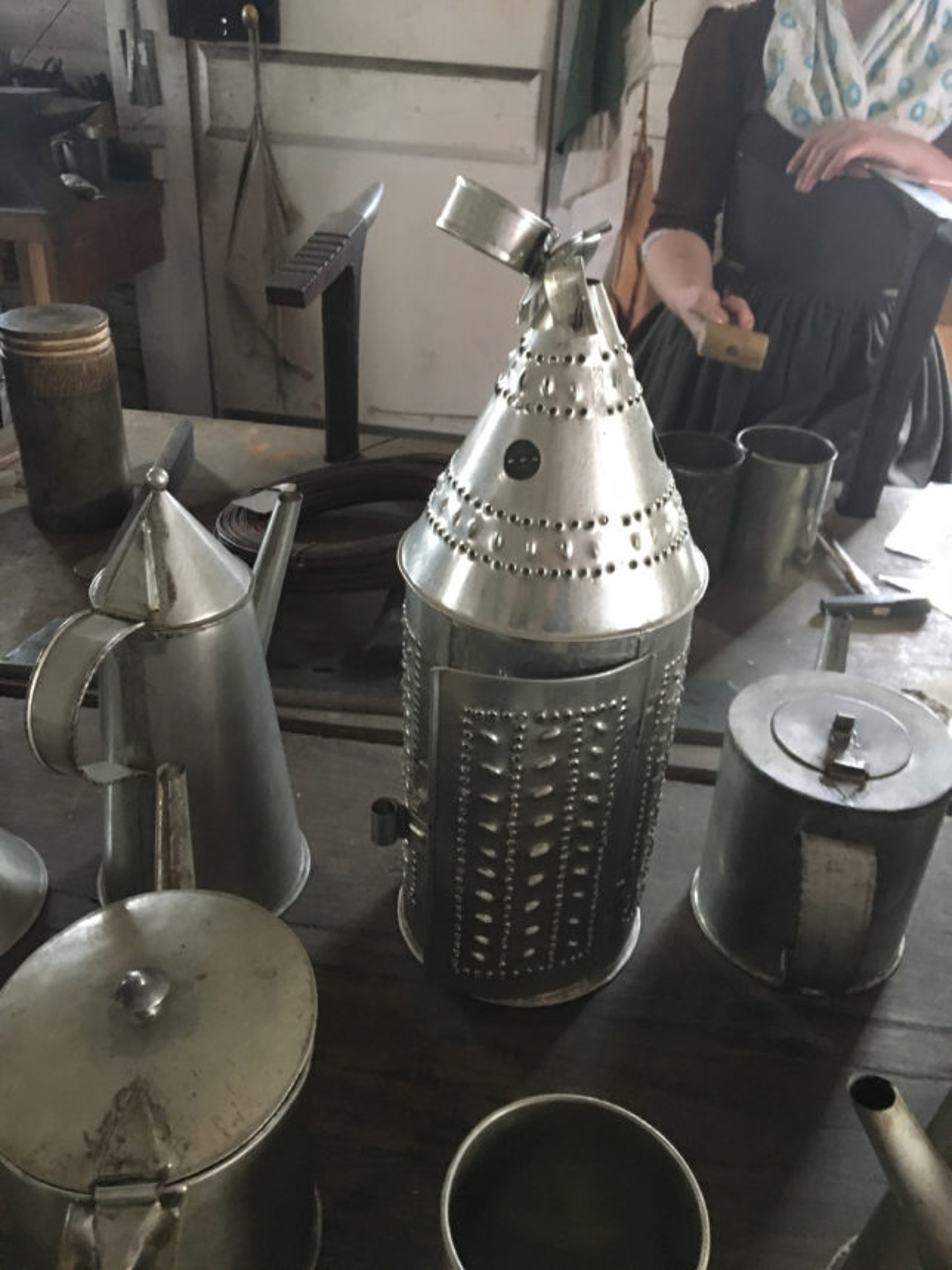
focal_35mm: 29
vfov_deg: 61.7
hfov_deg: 48.2
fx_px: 1064
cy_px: 635
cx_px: 476
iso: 200
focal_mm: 4.15
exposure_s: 1/15
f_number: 2.2
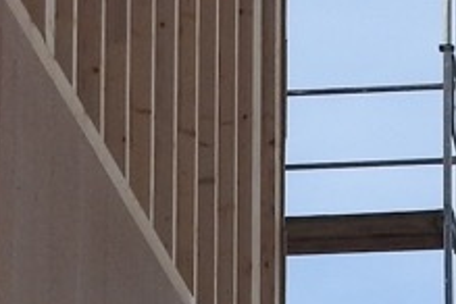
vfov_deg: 4.2
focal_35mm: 320
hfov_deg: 6.4
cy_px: 594
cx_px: 219
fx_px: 4053
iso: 100
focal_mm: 8.1
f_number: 4
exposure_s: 1/1000
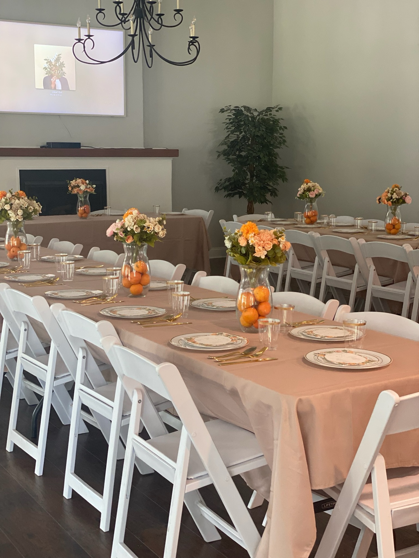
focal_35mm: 52
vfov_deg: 36.8
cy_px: 279
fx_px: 839
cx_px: 210
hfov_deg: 28.0
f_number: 2
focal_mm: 6
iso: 160
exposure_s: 1/50
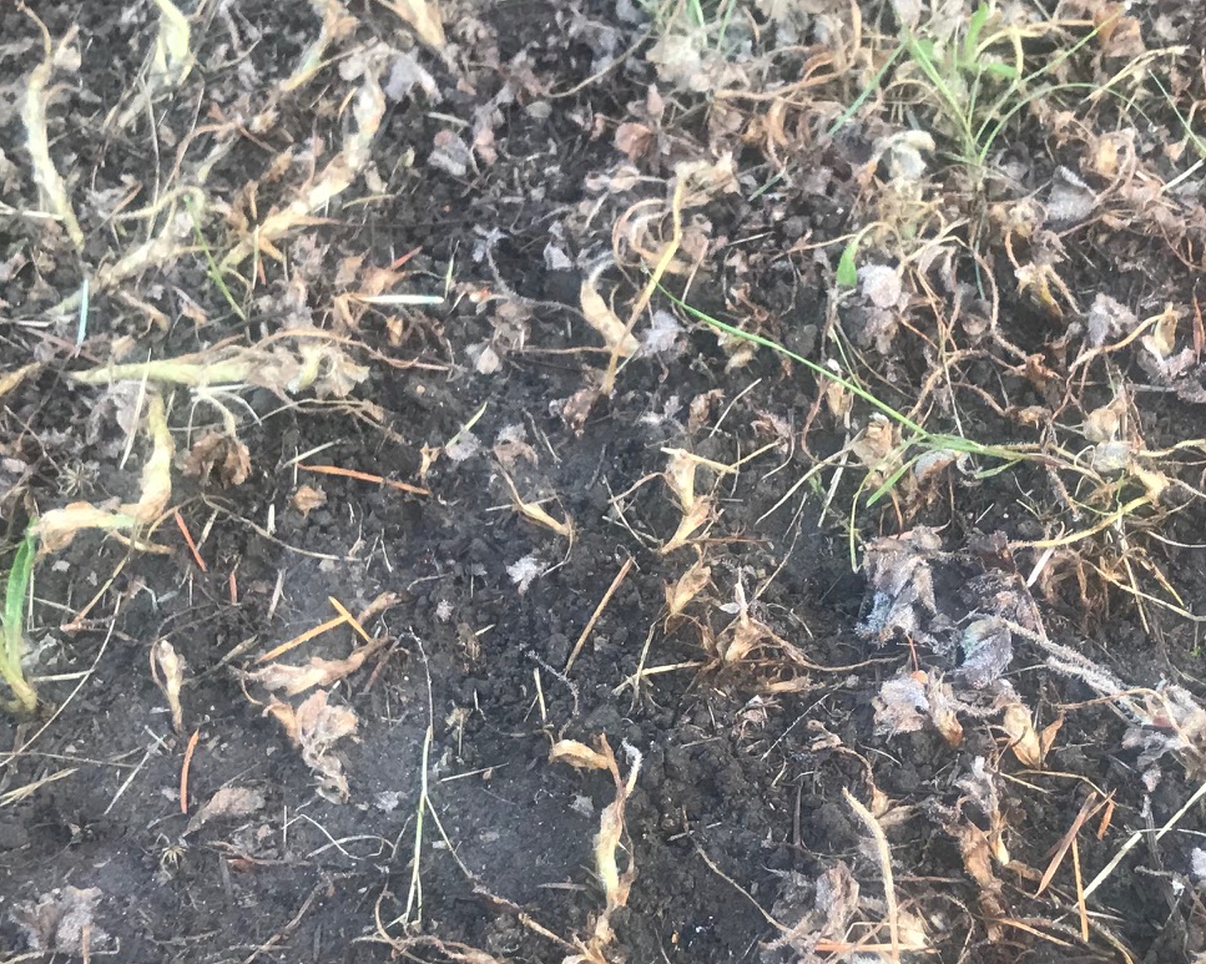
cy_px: 632
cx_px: 710
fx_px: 2034
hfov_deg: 32.9
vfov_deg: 26.5
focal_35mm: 57
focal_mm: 3.99
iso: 25
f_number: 1.8
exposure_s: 1/30
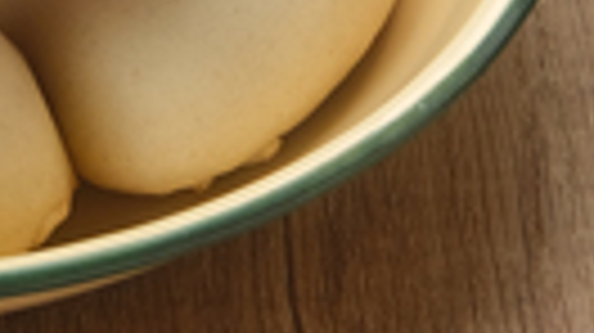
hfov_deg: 7.1
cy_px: -331
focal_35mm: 299
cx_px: -266
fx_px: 4706
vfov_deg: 4.0
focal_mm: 42.5
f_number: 13
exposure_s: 1/100
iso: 400
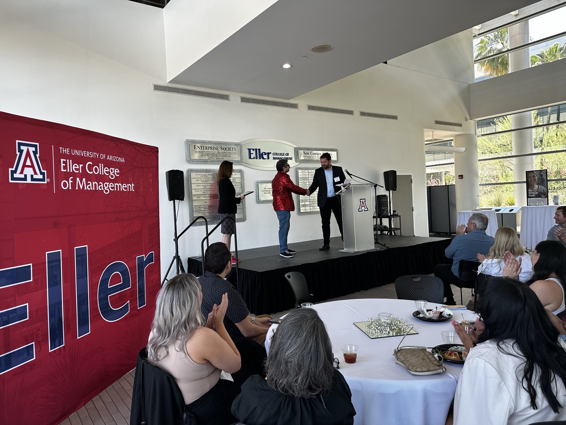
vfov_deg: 56.8
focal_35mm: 24
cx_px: 283
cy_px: 212
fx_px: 392
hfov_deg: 71.6
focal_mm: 6.86
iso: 64
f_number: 1.78
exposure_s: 1/157
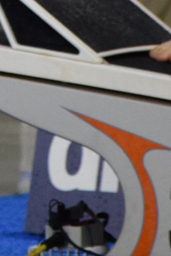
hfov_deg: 1.0
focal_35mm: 1369
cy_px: -515
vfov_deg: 1.5
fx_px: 9746
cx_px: -324
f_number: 5
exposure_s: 1/500
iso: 1800
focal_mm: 140
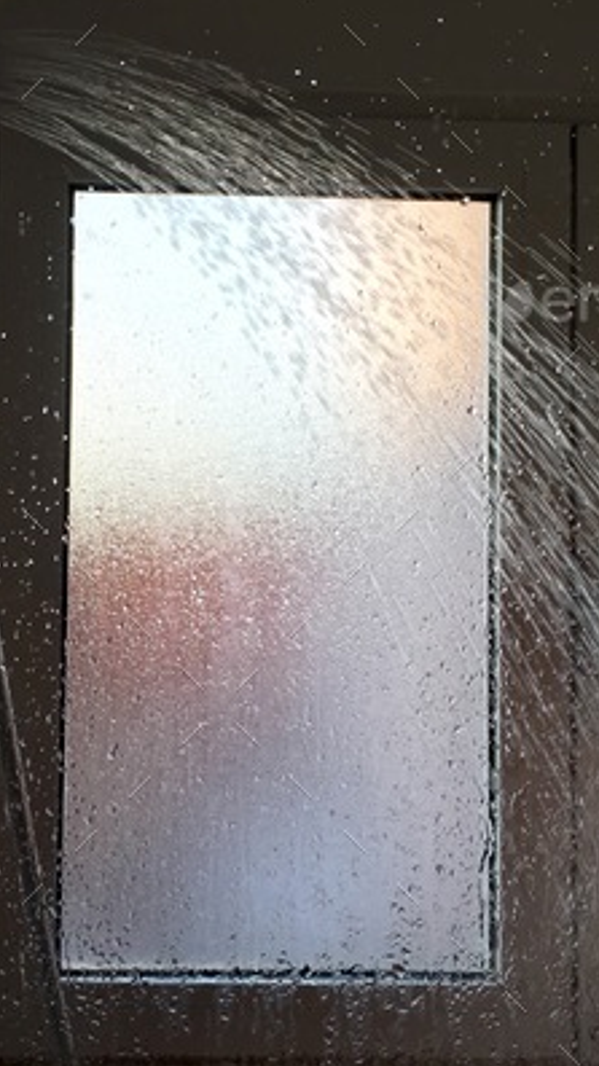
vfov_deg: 43.7
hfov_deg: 25.3
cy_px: 495
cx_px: 207
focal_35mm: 47
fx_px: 1329
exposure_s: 1/100
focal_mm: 4.15
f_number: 2.2
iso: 32
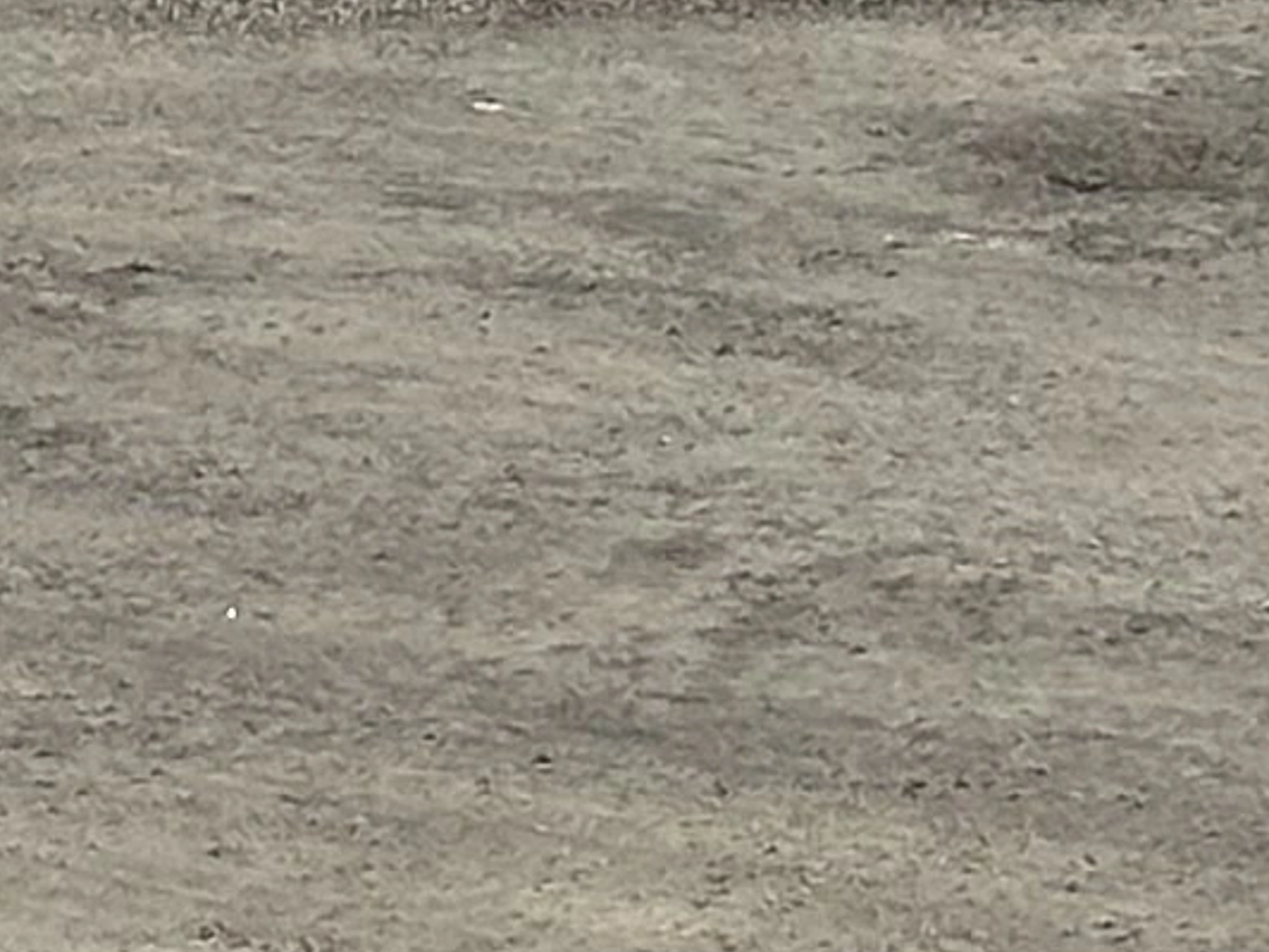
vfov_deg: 4.0
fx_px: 13344
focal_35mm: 364
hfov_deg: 5.2
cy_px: -1553
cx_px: -2311
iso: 64
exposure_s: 1/3058
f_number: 1.78
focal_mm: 6.86
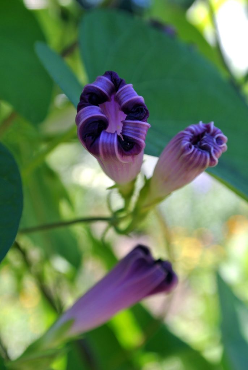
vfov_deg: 32.8
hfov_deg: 22.3
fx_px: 628
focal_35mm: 61
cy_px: 185
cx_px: 124
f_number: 5.6
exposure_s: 1/125
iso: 100
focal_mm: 22.7
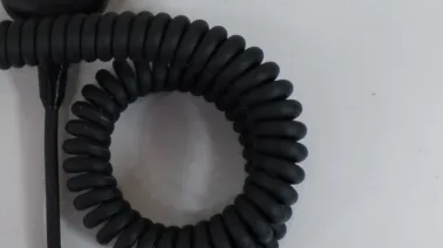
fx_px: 763
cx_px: 49
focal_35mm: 65
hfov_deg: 31.0
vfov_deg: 18.5
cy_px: 145
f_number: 2.5
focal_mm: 4.5
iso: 80
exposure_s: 1/60
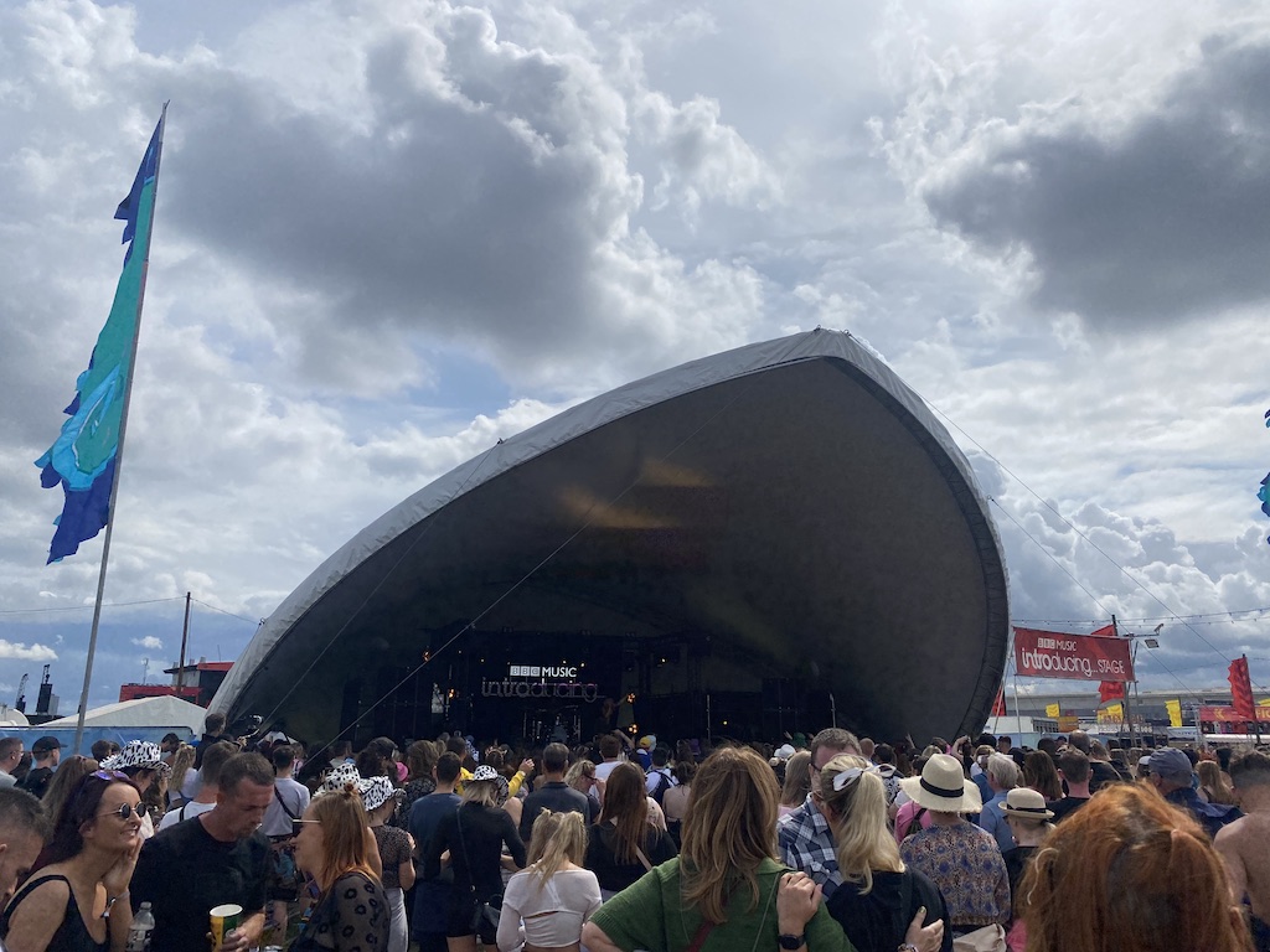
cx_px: 635
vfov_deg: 53.1
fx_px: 954
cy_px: 476
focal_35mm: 26
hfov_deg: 67.3
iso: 32
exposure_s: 1/8850
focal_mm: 4.25
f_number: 1.8
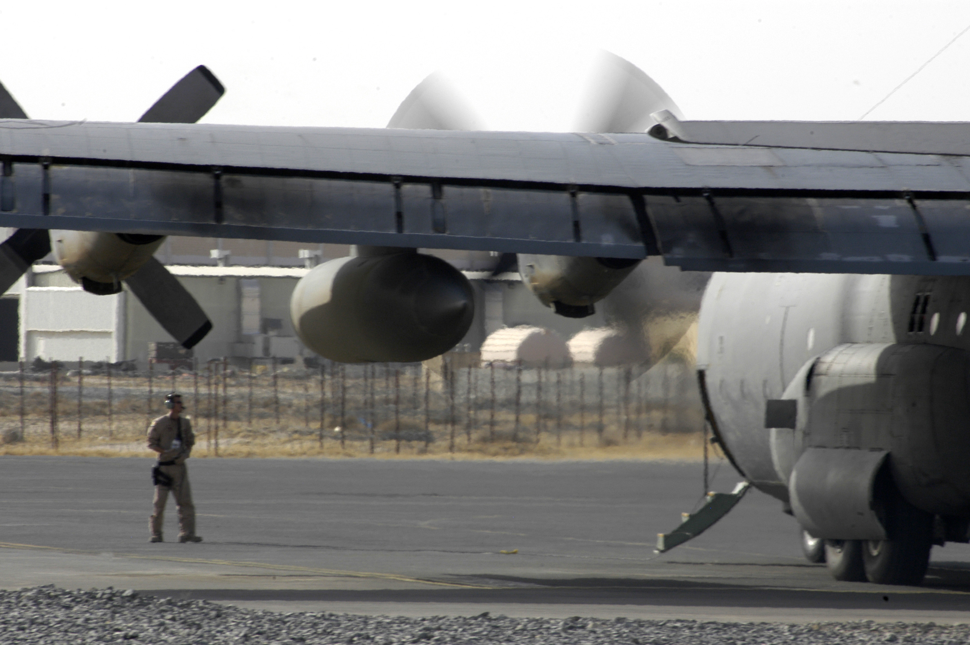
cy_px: 322
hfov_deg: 6.2
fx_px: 8884
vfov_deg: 4.2
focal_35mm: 330
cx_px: 485
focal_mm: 220
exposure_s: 1/160
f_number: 14
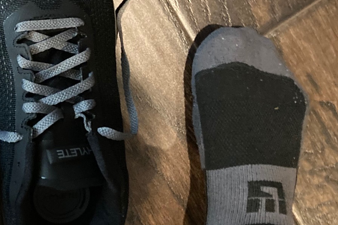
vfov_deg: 20.6
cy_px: 91
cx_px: -19
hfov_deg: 28.2
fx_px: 620
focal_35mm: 66
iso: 640
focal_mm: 3.99
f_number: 1.8
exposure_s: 1/15
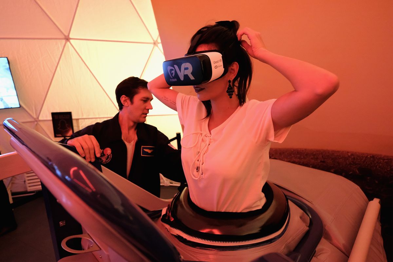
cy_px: 131
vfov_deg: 67.4
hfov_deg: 90.0
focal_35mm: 18
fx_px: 196
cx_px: 196
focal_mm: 12
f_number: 2.8
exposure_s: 1/60
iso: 3200
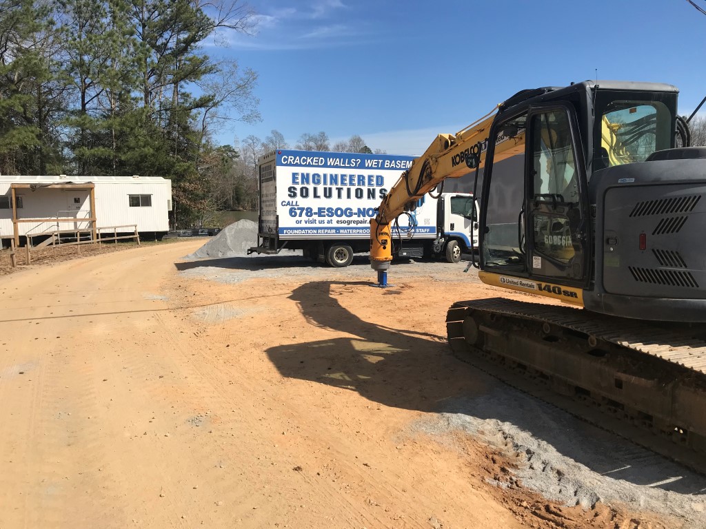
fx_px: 571
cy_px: 264
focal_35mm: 28
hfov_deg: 63.4
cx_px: 353
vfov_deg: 49.7
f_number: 1.8
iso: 20
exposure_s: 1/2740
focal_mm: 3.99
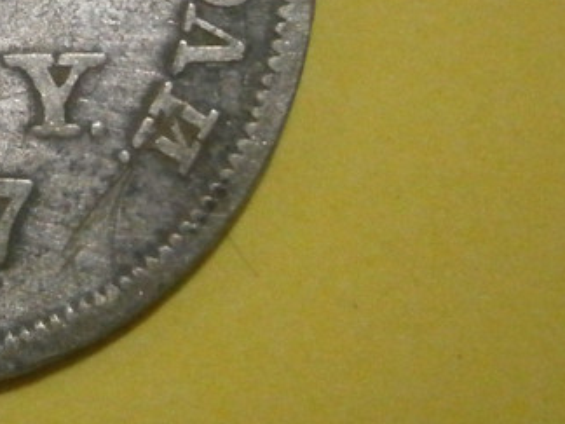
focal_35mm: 155
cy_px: -37
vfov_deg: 9.5
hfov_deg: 12.5
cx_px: -65
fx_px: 2530
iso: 640
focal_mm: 8.3
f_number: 3.4
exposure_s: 1/250
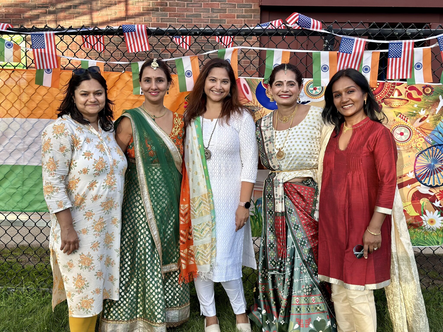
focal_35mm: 48
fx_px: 614
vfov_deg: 30.3
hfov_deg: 39.7
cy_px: 166
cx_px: 222
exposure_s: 1/880
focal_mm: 6.86
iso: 80
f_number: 1.78
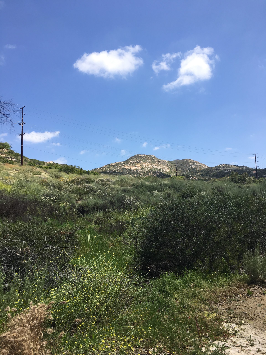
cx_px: 133
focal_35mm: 29
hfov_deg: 48.2
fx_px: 297
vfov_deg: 61.7
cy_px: 178
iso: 25
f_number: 2.2
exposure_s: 1/1099
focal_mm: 4.15
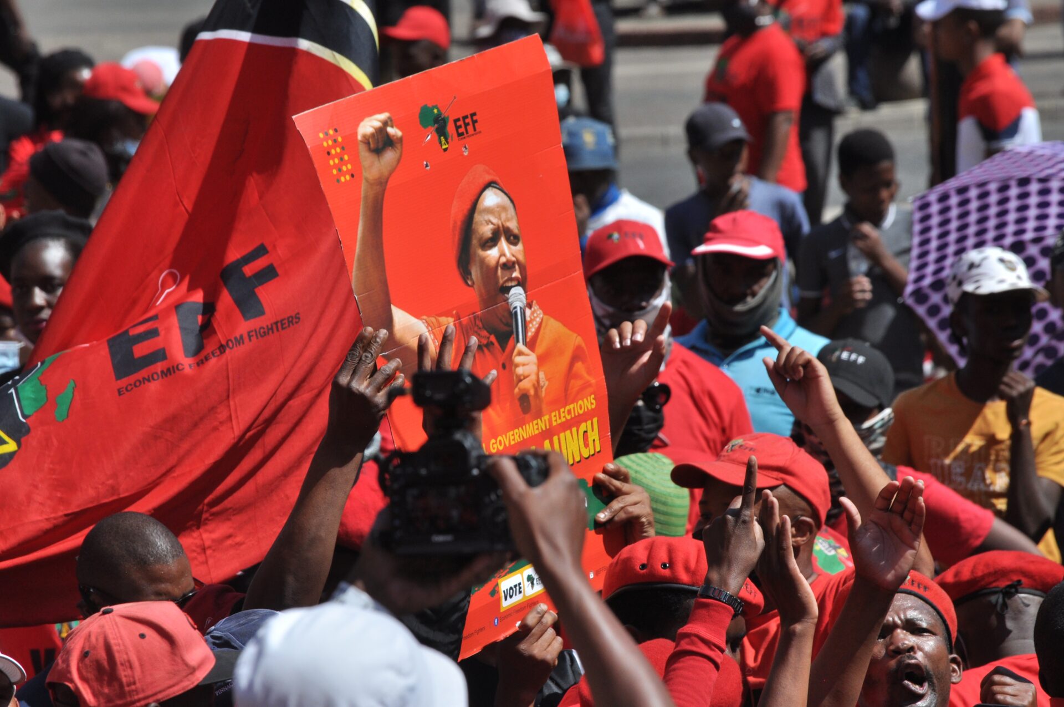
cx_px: 532
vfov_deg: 5.1
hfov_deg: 7.6
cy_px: 354
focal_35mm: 270
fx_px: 7970
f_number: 11
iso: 400
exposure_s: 1/1250
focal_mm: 180
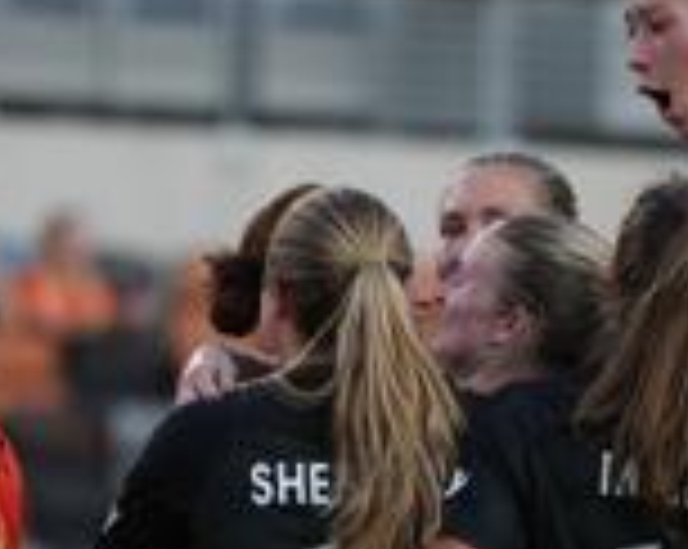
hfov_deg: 1.8
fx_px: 22451
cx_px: 603
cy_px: 657
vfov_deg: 1.4
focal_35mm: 1104
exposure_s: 1/2000
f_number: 2.8
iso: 500
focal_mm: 200
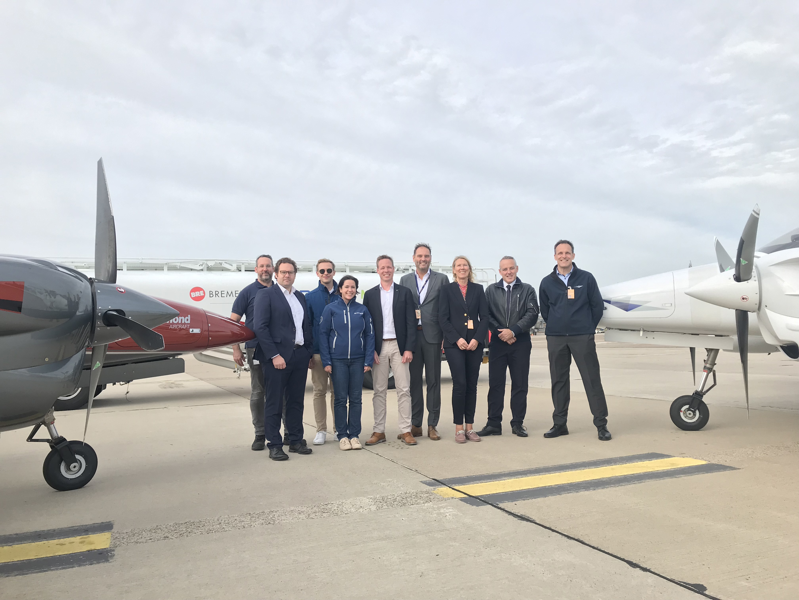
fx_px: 646
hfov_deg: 63.4
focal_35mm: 28
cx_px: 400
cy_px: 300
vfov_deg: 49.7
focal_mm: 3.99
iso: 20
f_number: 1.8
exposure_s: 1/1330
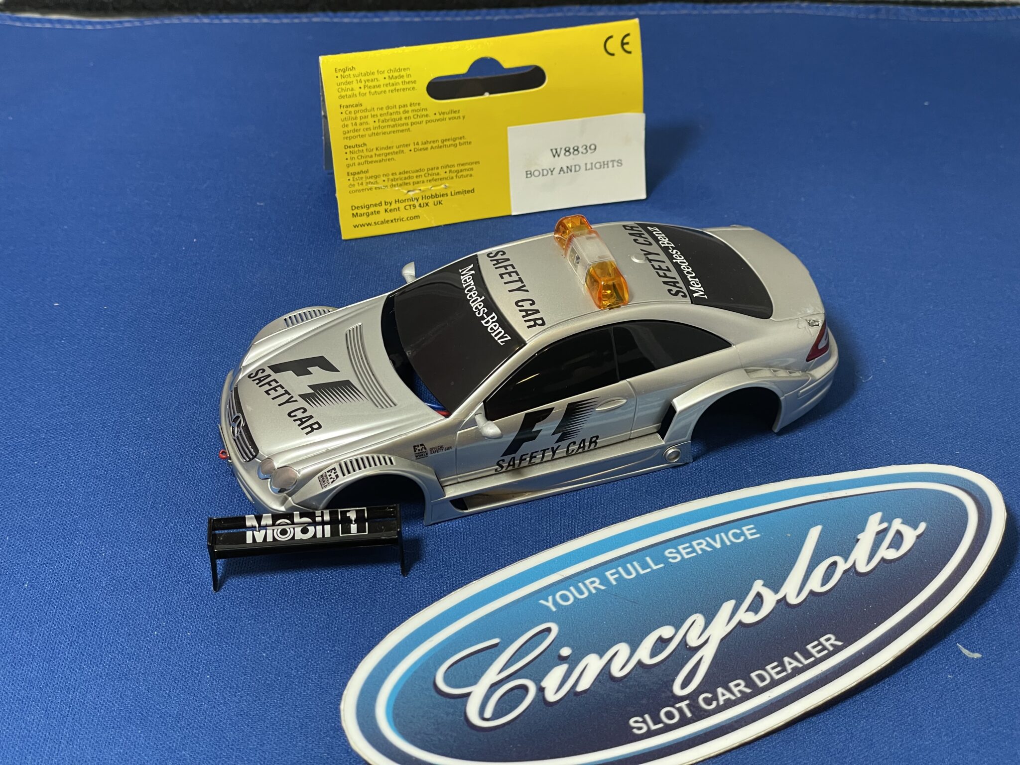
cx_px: 510
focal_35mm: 52
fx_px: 1532
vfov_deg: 28.0
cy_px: 382
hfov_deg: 36.8
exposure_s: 1/120
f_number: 2
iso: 160
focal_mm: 6
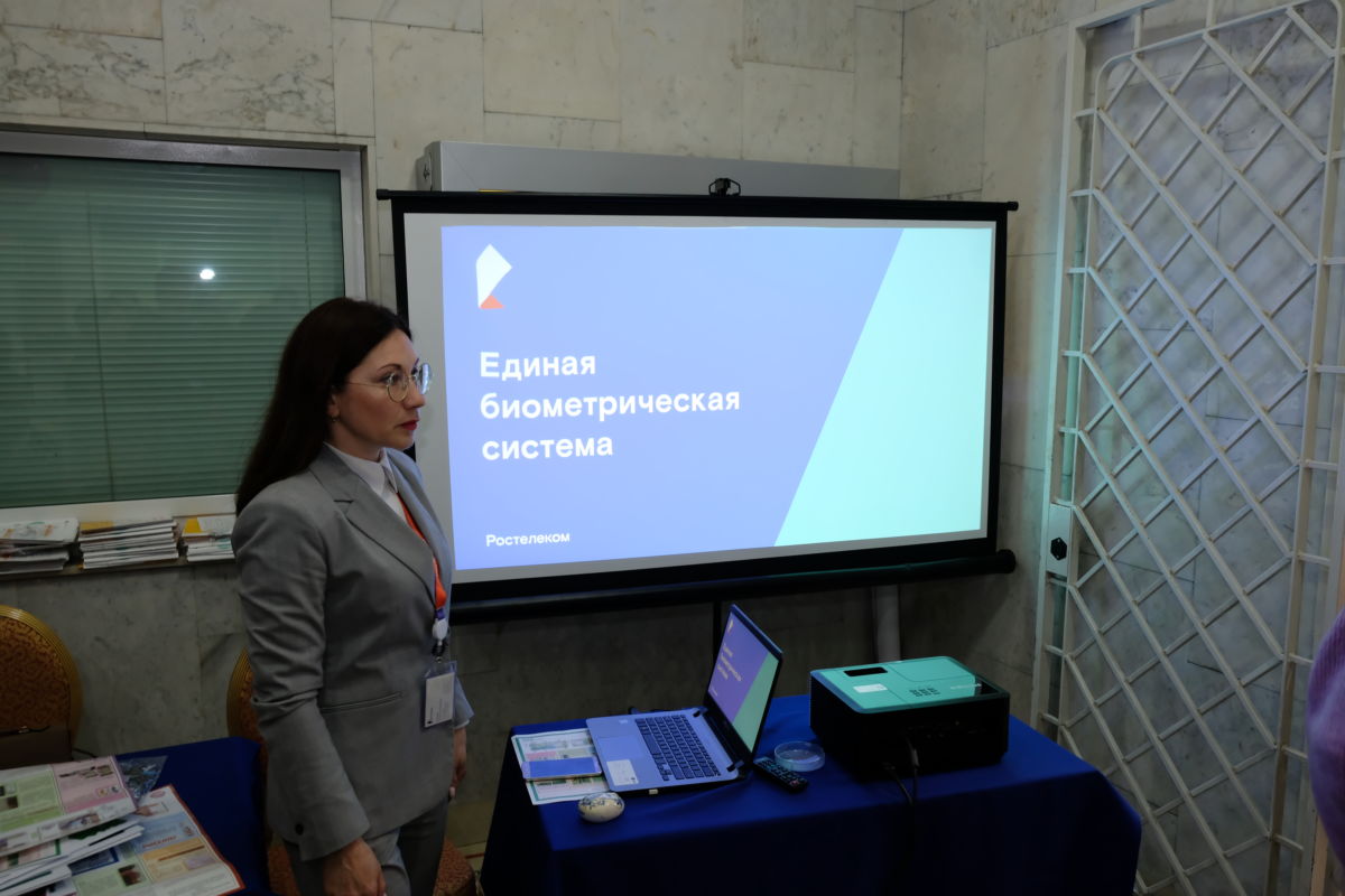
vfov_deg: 47.9
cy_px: 448
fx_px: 1009
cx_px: 672
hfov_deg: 67.4
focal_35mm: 27
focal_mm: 18
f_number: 4
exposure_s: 1/52
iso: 800
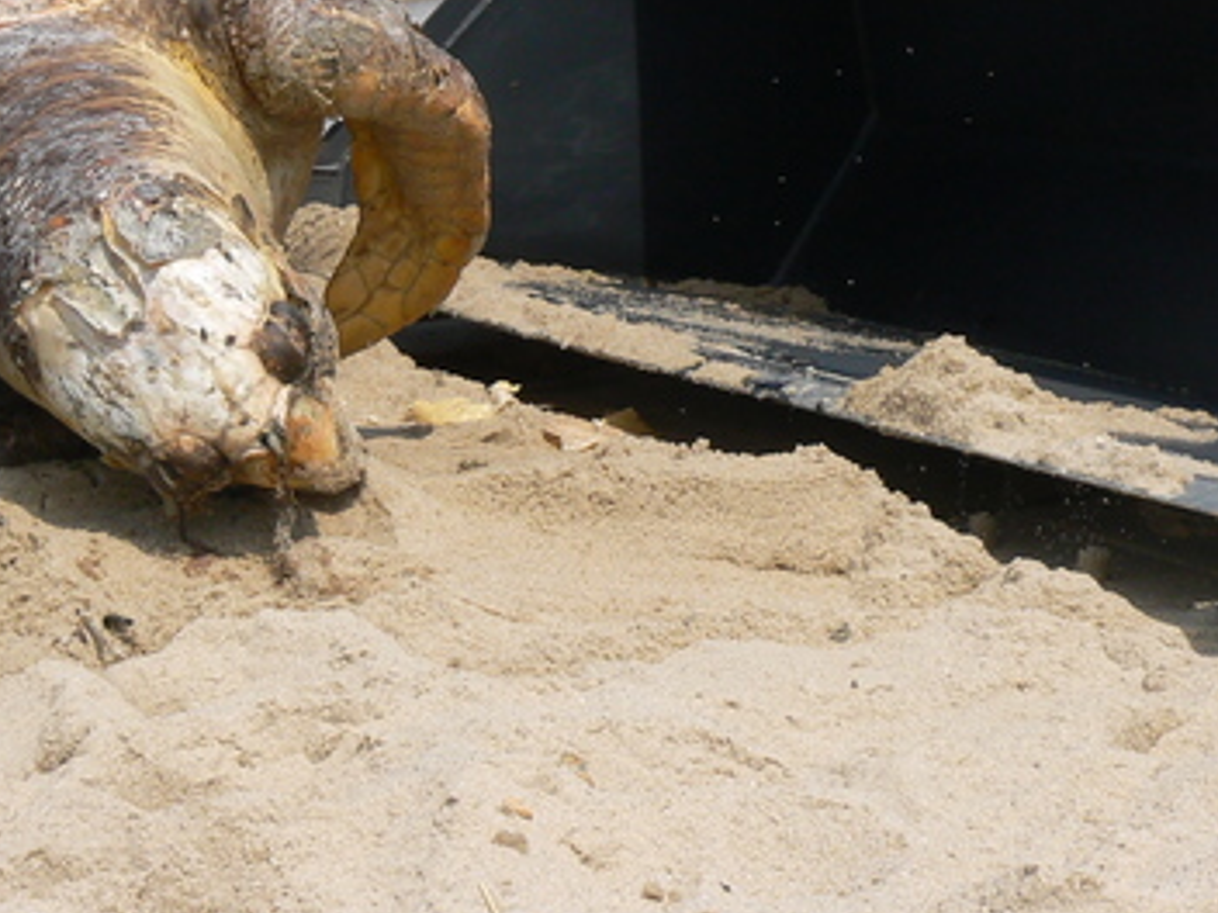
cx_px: 221
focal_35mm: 143
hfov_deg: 13.7
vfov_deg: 10.2
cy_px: -111
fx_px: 5032
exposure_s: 1/500
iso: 80
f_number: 6.3
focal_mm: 10.5
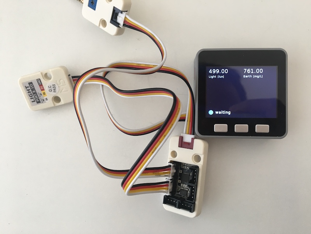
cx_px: 156
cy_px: 117
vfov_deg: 48.2
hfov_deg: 61.7
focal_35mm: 29
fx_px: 261
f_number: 2.2
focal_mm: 4.15
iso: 64
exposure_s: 1/30
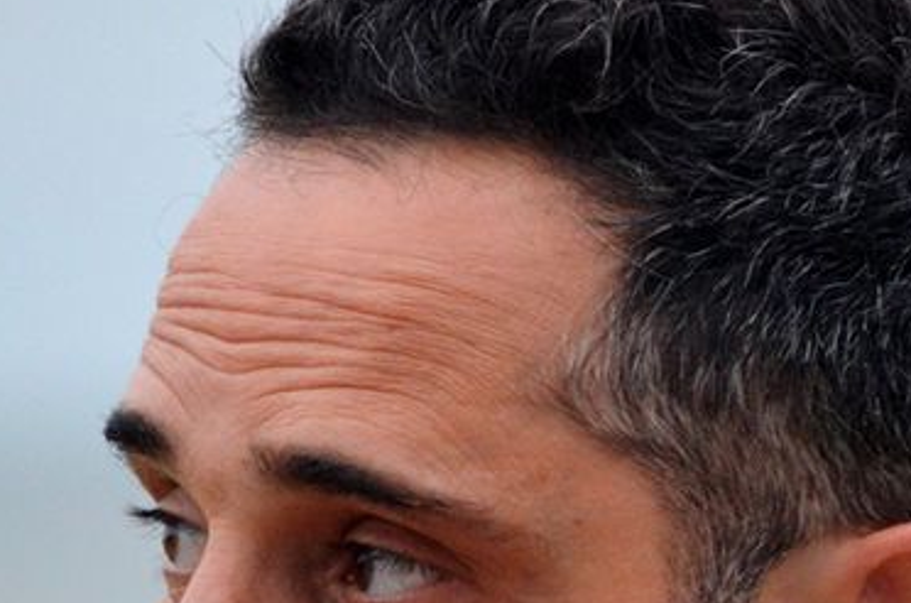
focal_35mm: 753
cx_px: 501
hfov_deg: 2.7
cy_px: 561
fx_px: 19006
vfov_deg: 1.8
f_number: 5.6
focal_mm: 200
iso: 2800
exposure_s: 1/500
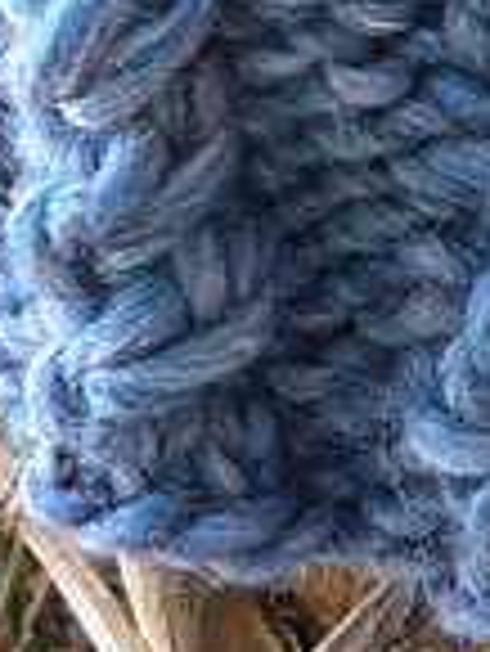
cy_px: -153
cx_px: 724
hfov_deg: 9.4
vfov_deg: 12.5
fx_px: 2902
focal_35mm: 154
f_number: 2.8
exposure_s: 1/120
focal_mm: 3.85
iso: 125
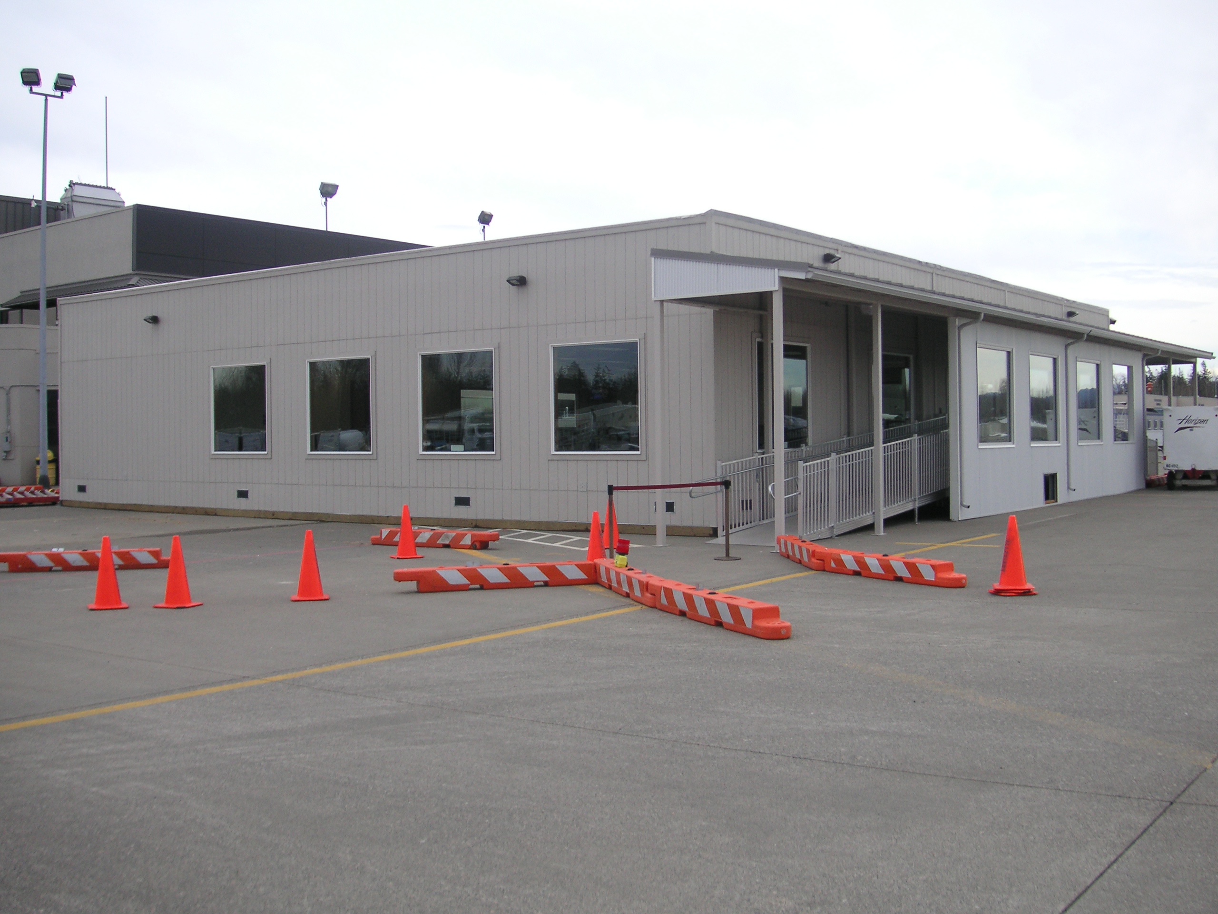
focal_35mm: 37
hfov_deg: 50.1
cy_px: 457
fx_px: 1302
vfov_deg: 38.7
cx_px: 609
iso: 50
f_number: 2.8
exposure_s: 1/350
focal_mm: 6.1
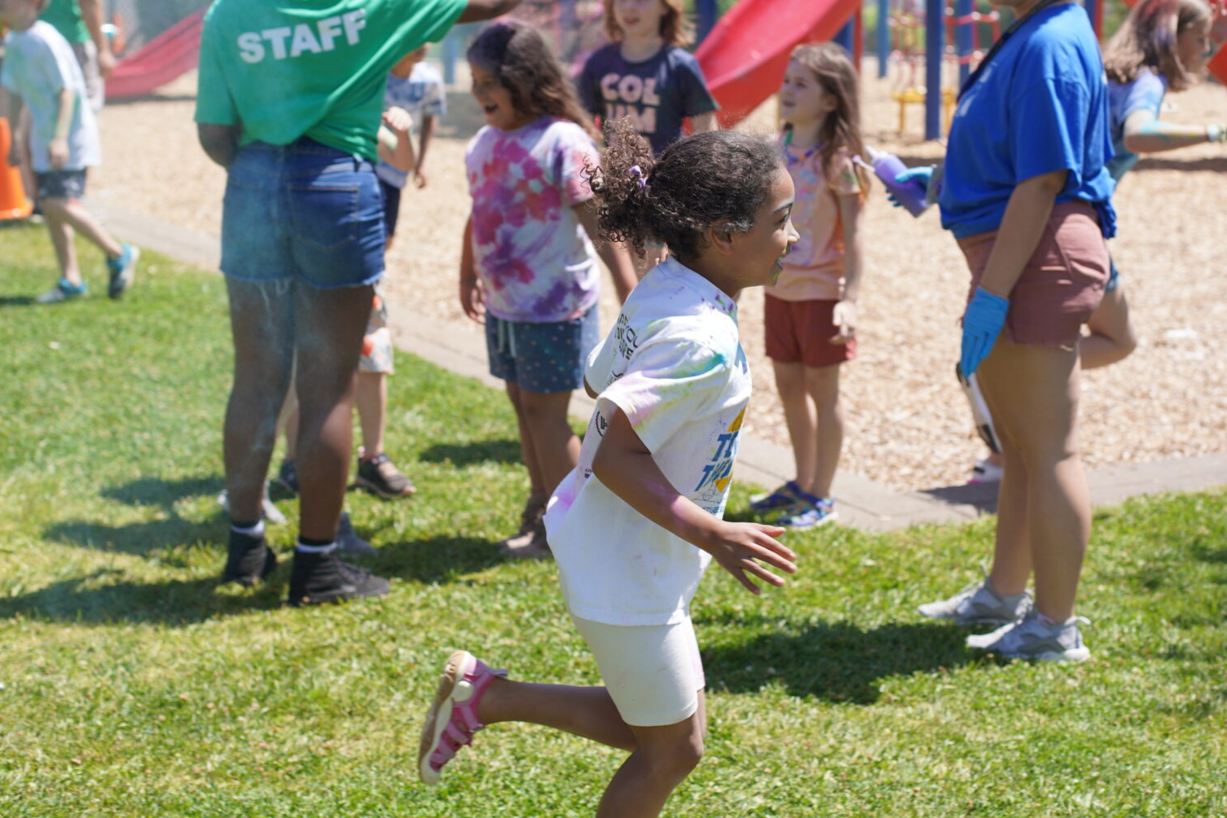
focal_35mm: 68
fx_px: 2317
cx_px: 657
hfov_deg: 29.6
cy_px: 269
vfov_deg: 19.9
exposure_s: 1/640
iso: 100
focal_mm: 50
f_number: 4.5
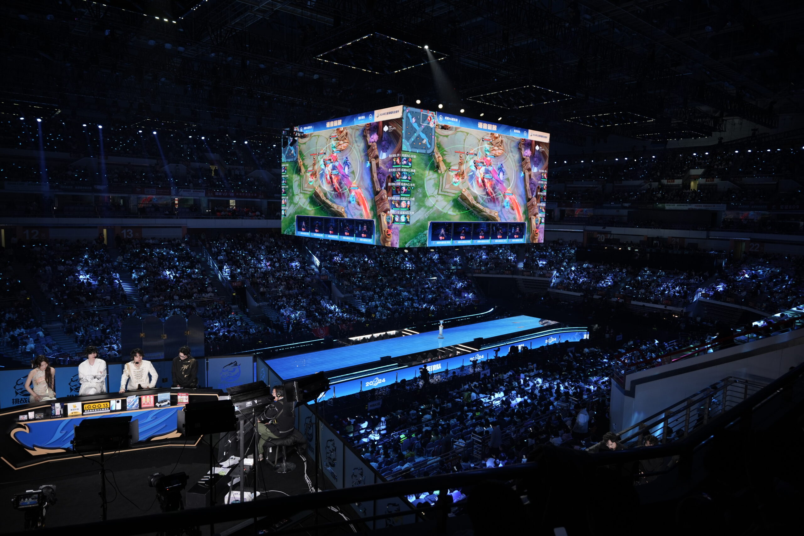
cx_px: 402
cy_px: 268
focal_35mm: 24
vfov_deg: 53.1
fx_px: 536
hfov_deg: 73.7
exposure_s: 1/80
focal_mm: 24
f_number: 2.8
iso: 500
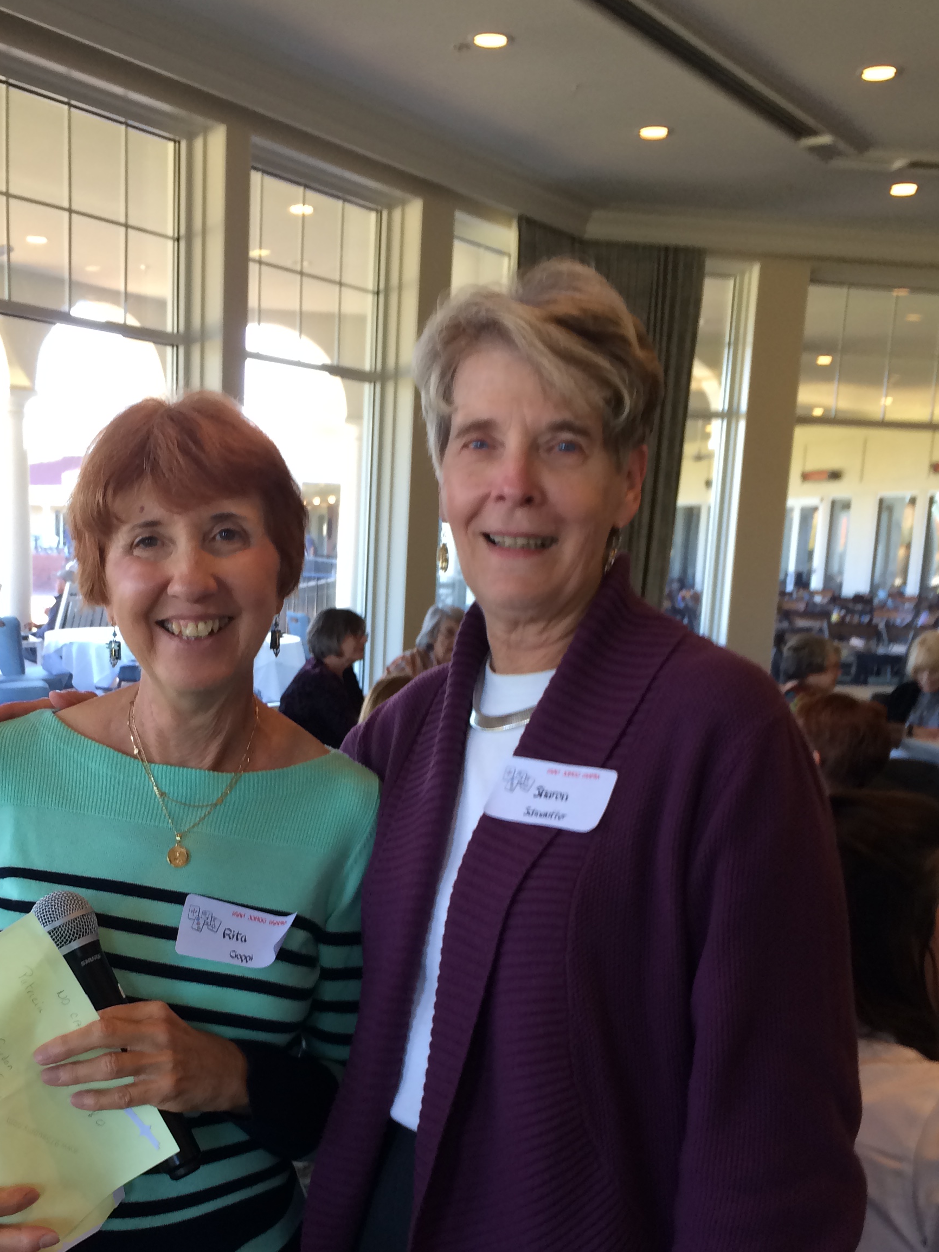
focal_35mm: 41
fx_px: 1483
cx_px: 310
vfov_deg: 45.0
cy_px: 846
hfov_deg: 34.8
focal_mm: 4.15
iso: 32
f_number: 2.2
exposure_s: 1/30
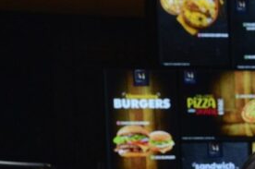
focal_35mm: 195
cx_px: 368
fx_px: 1378
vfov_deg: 6.9
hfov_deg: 10.3
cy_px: 284
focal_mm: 35
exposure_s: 1/125
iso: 1250
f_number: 6.3
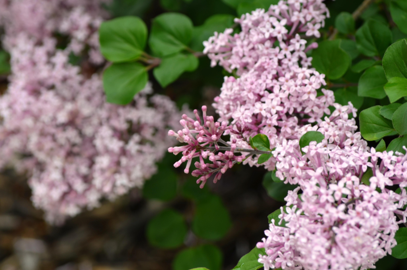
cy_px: 135
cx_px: 204
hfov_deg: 6.9
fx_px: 3385
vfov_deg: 4.6
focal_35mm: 300
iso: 100
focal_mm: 200
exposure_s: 1/50
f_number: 8
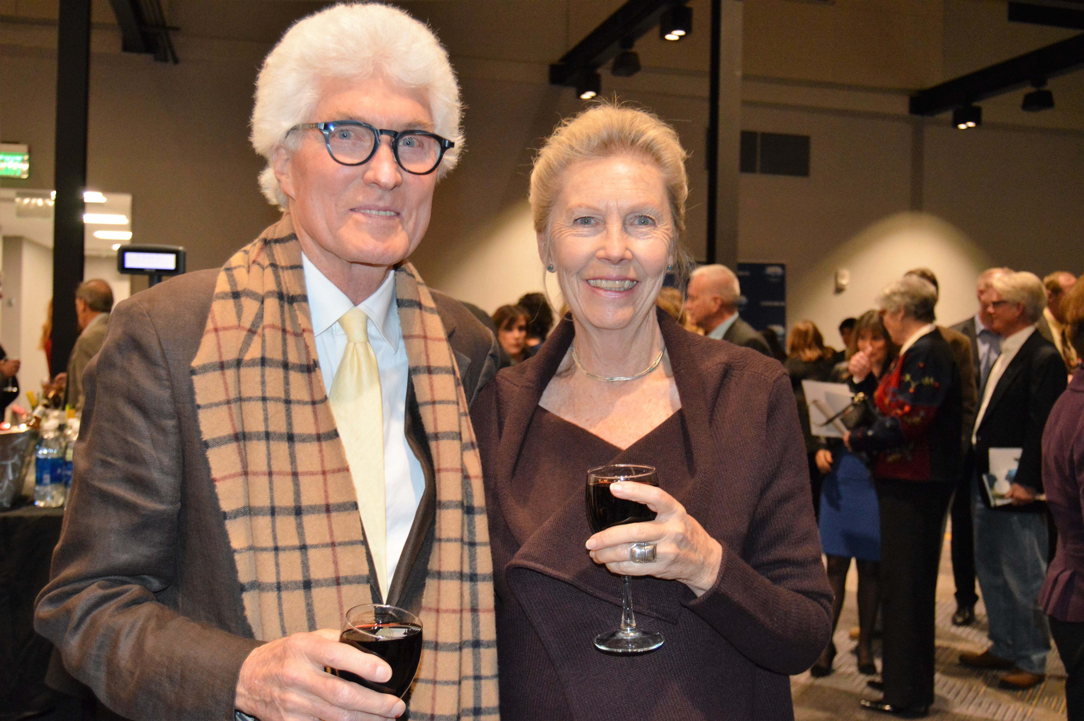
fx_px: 1173
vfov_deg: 34.1
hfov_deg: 49.6
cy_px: 360
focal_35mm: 39
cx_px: 542
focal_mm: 26
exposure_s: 1/60
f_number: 4
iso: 1800
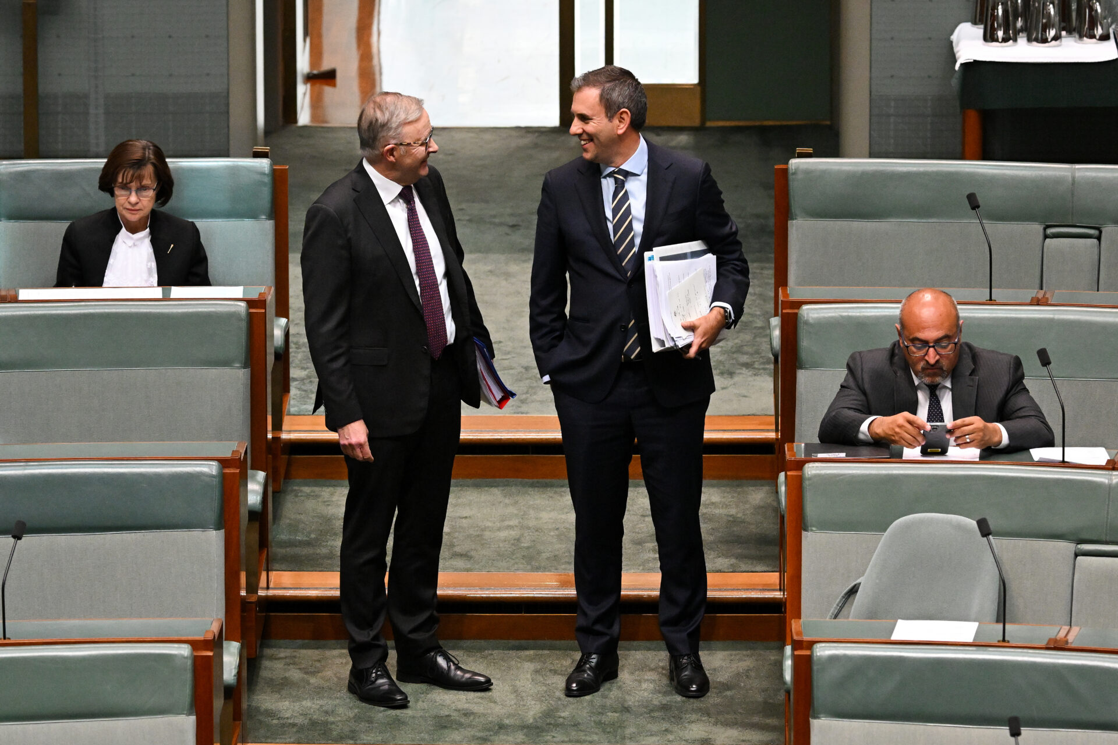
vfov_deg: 7.8
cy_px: 372
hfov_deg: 11.7
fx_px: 5434
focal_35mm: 175
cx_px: 559
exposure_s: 1/250
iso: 5000
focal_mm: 175
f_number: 4.8
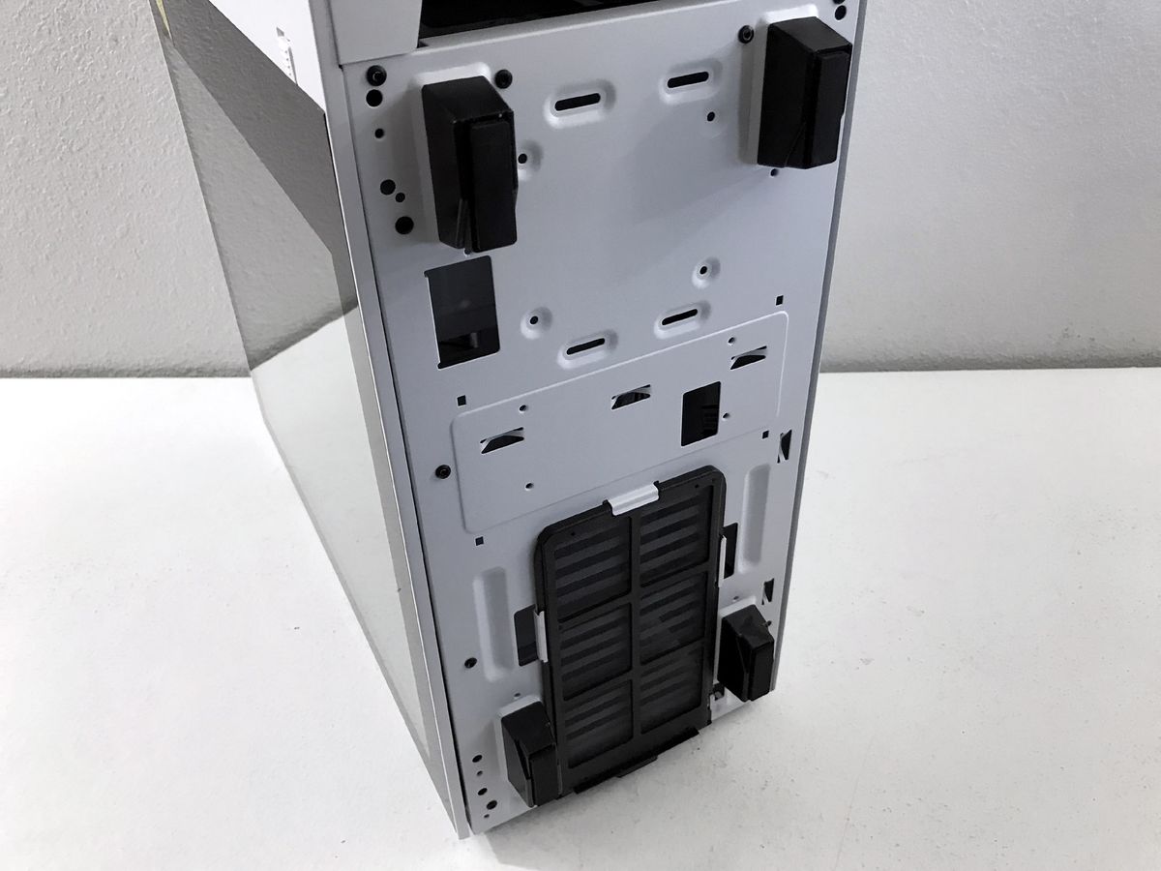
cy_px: 436
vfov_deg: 49.7
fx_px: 939
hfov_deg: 63.4
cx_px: 580
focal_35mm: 28
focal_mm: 3.99
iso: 32
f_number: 1.8
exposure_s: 1/30
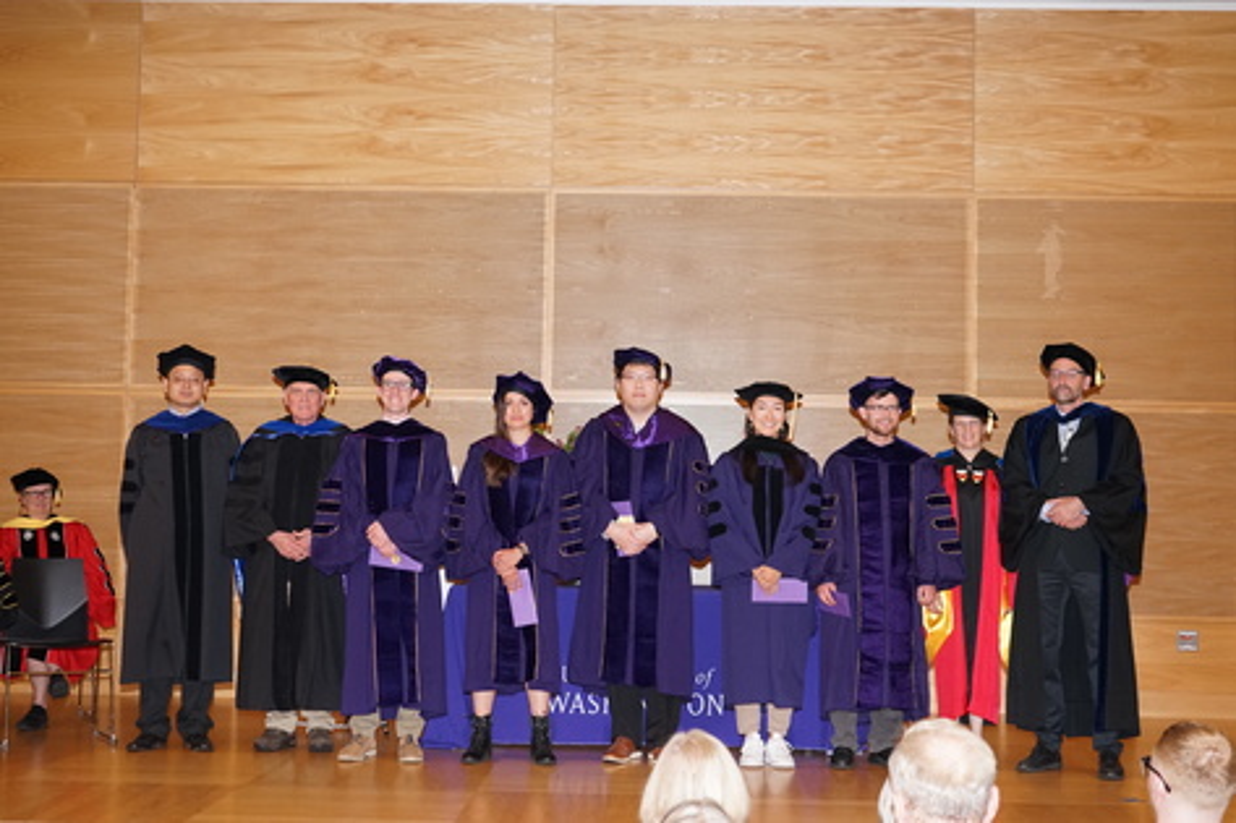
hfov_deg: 40.4
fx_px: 1682
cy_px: 412
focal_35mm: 49
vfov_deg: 27.5
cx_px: 618
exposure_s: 1/80
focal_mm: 49
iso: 1600
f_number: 4.5
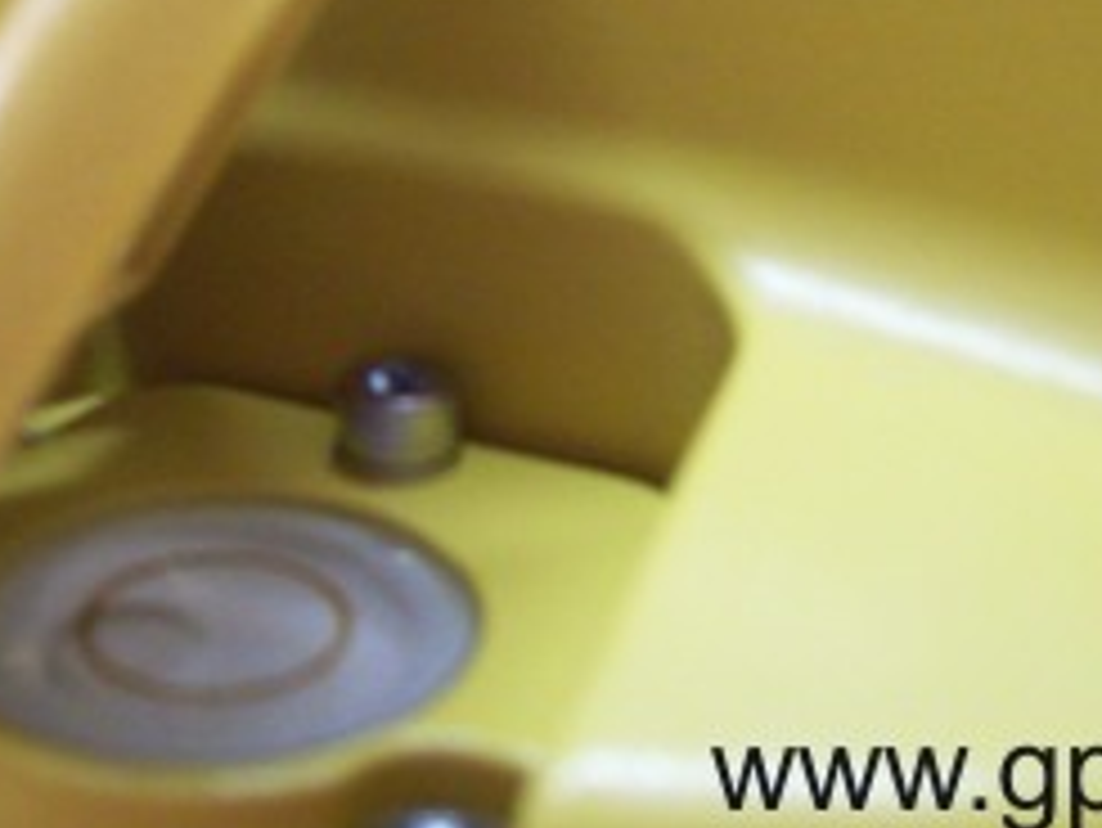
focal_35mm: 76
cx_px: 468
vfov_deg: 18.8
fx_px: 2421
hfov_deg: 25.6
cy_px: -20
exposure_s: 1/8
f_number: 2.7
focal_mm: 6
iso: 162
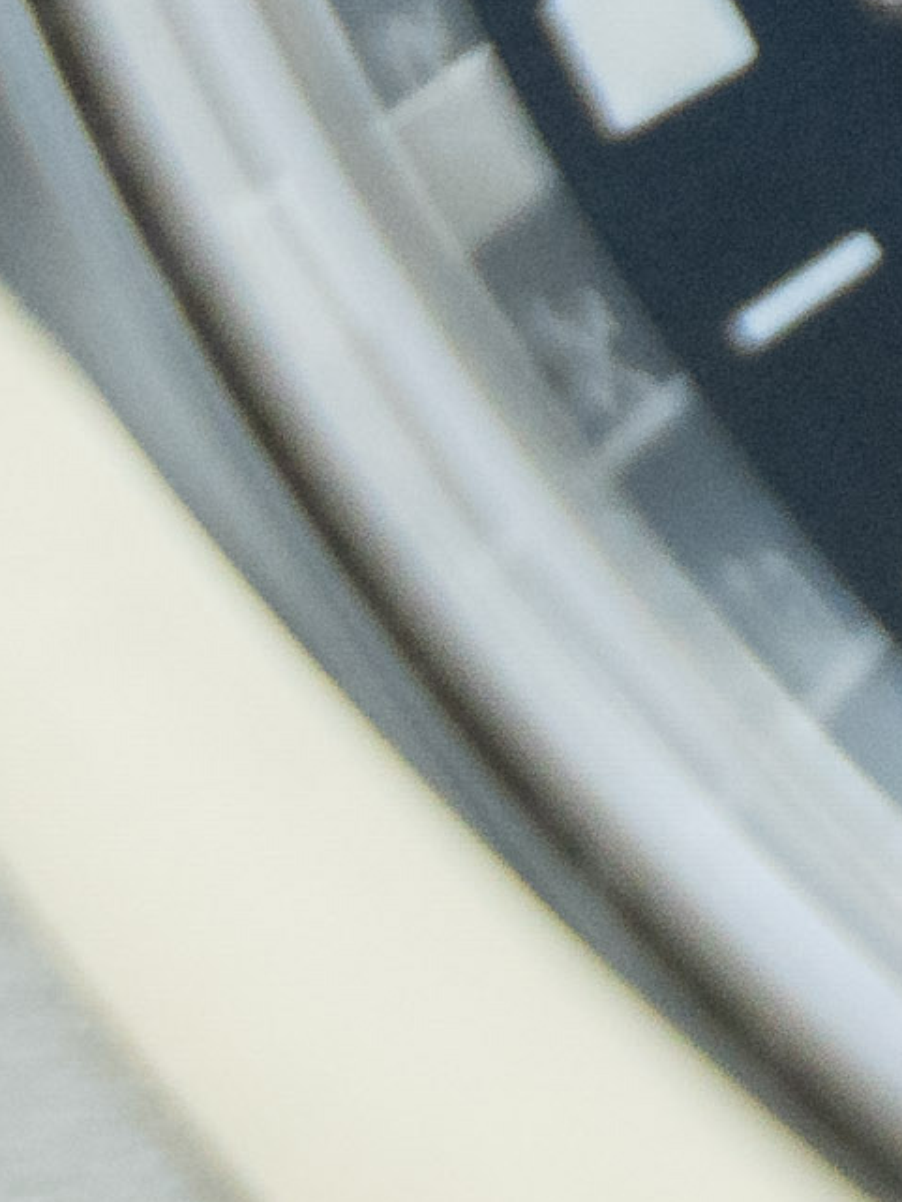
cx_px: 3160
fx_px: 21881
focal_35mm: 630
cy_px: -1369
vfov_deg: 3.1
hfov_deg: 2.3
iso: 2000
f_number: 6.3
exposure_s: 1/400
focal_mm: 70
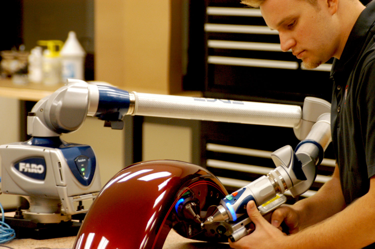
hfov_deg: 13.1
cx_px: 188
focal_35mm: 158
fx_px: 1639
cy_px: 124
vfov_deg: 8.7
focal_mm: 105
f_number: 4.5
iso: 1000
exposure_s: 1/50
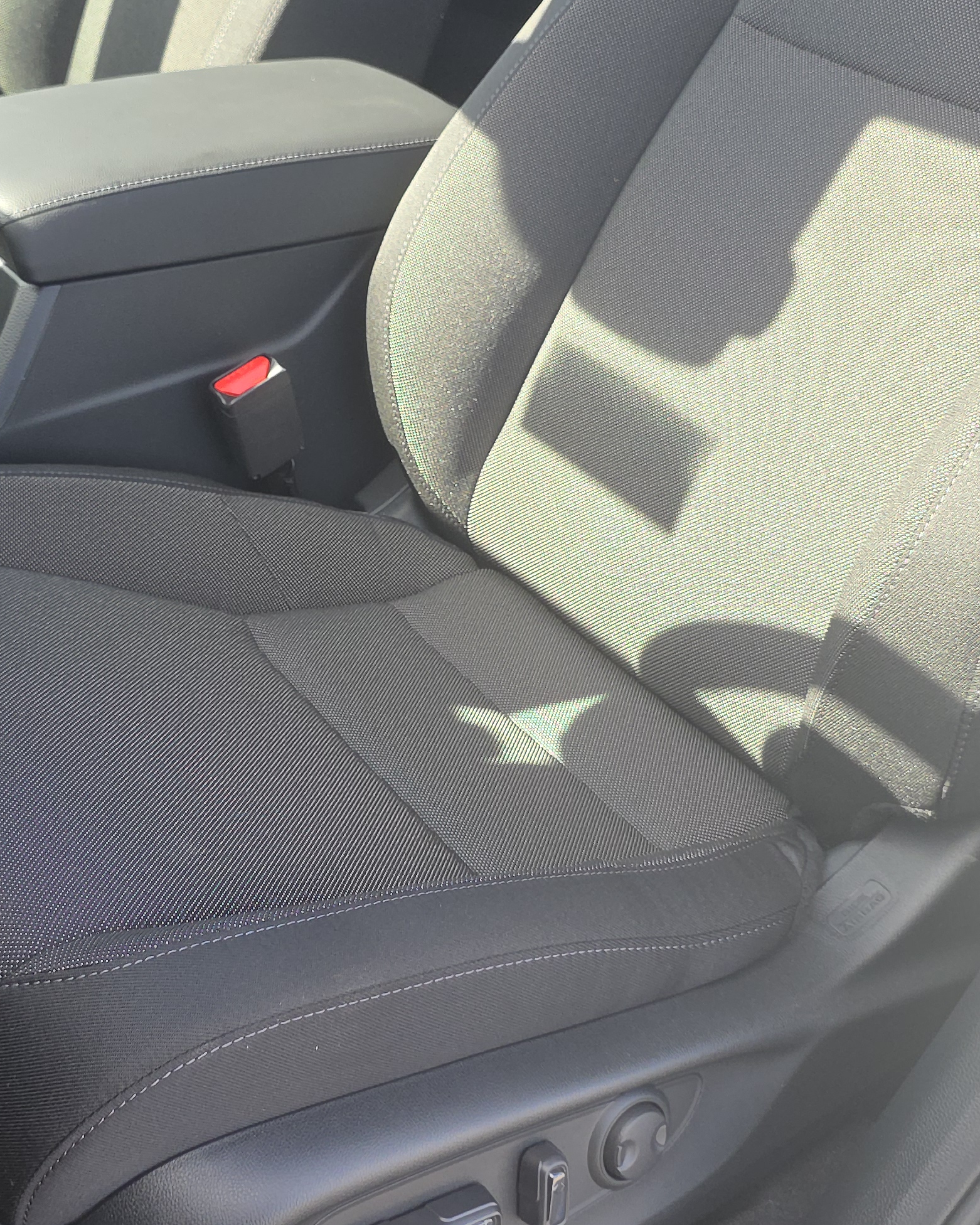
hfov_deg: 32.6
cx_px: 353
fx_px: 1667
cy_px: 517
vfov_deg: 40.2
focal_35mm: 46
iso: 50
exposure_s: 1/359
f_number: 1.7
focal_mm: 6.3
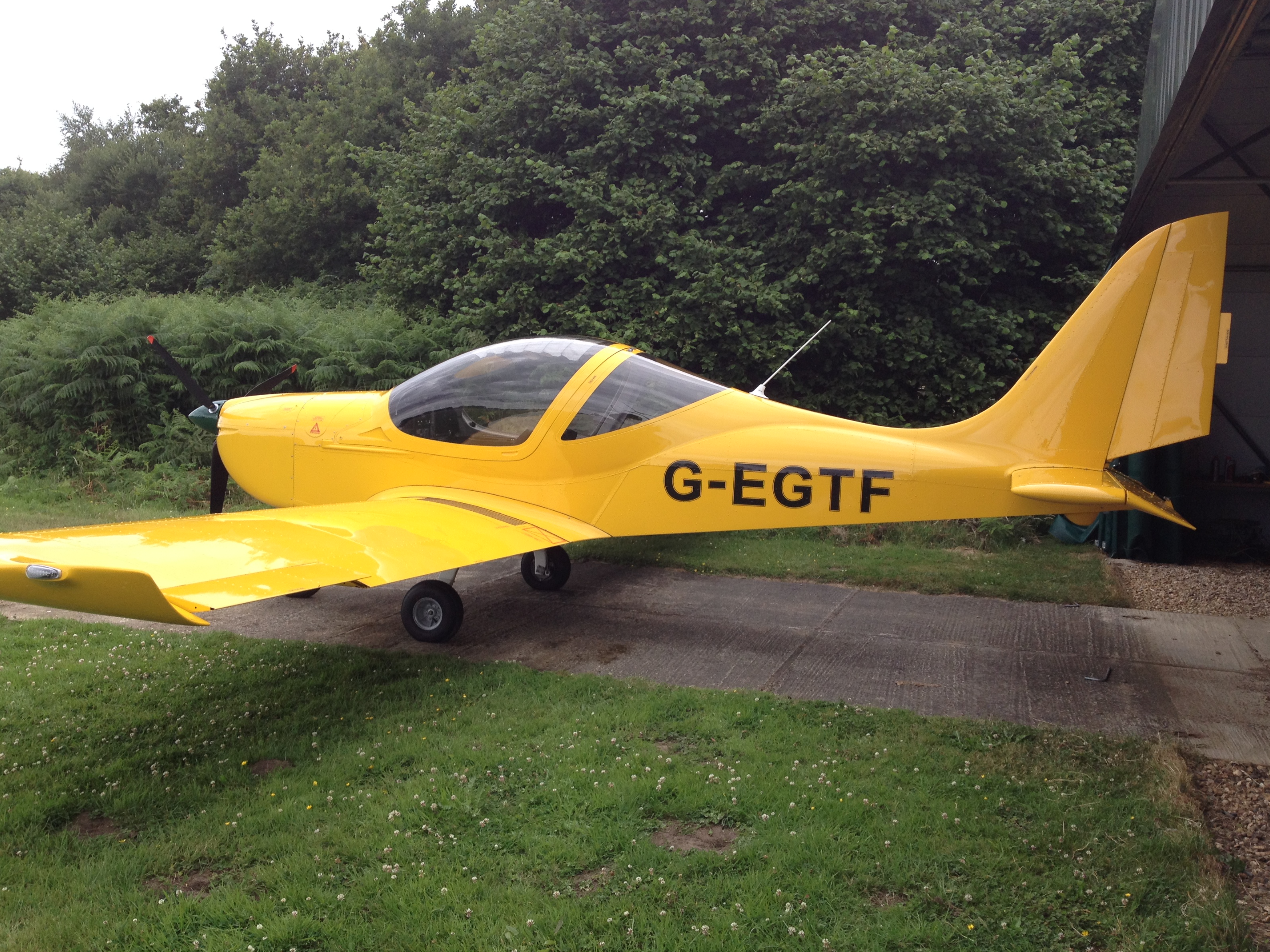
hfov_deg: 51.4
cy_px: 468
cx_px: 632
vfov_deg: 39.7
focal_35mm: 36
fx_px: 1321
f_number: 2.4
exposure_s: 1/389
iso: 50
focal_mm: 4.28
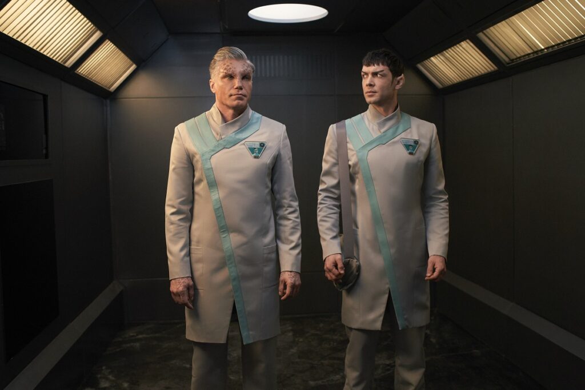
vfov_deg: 37.9
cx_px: 292
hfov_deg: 54.4
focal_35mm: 35
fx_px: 569
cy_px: 195
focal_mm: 35
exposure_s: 1/200
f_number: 2.8
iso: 2000
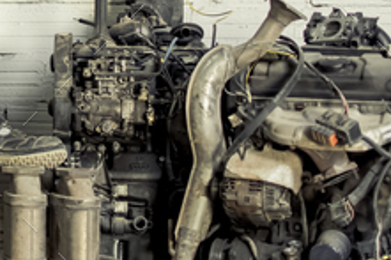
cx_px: -32
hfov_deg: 14.3
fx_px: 1523
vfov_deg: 9.7
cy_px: -11
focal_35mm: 140
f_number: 1.8
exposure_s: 1/90
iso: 100
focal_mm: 35
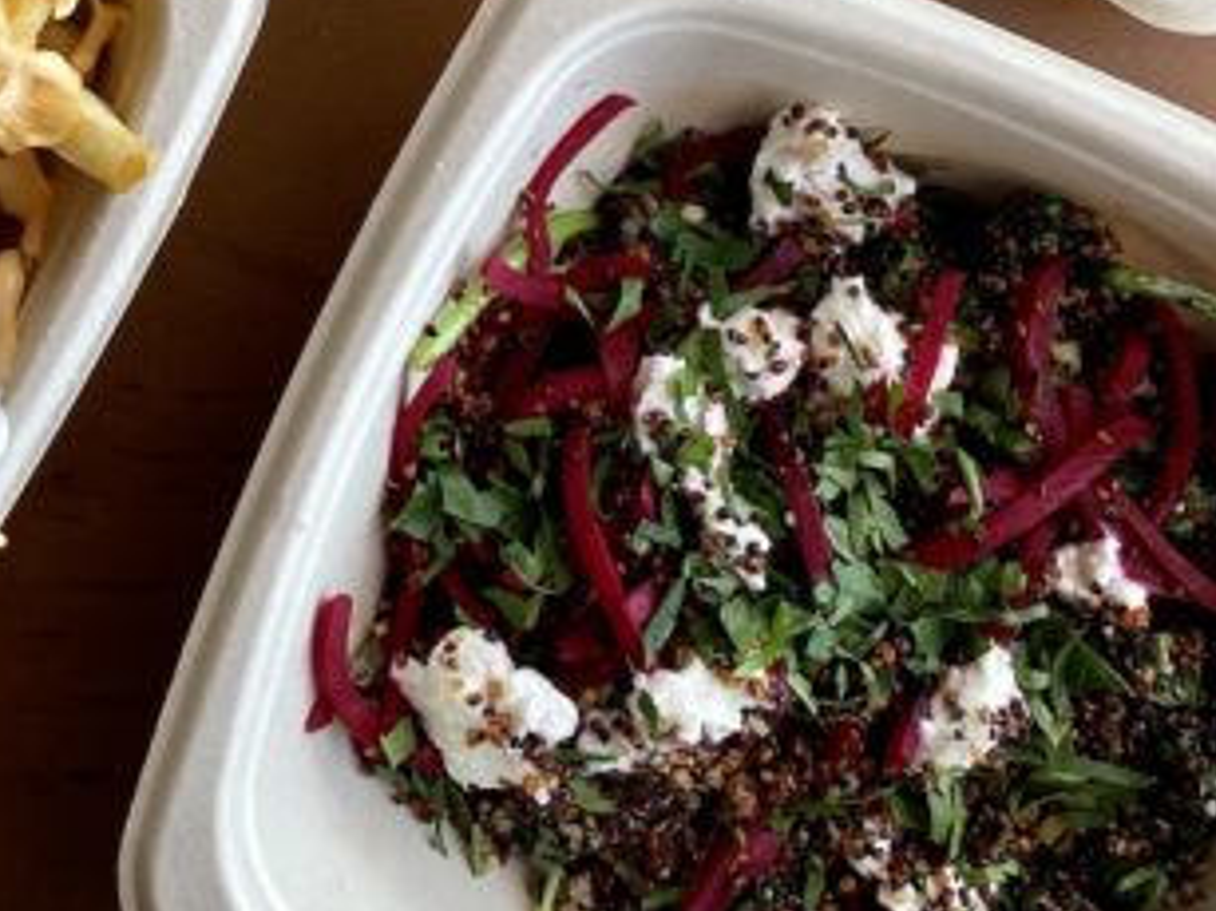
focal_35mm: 61
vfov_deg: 22.4
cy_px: -131
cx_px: 301
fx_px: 2142
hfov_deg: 31.1
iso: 40
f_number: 1.8
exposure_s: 1/121
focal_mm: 4.25
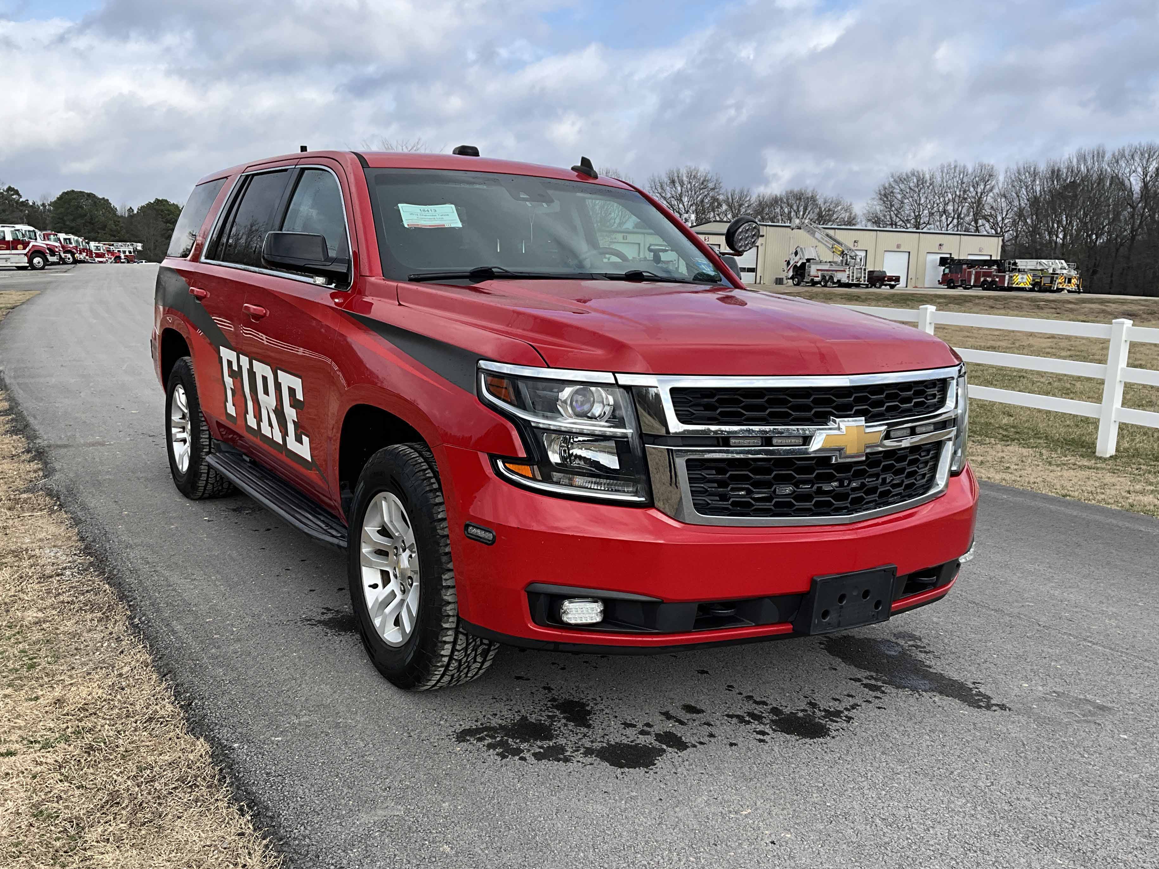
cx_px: 558
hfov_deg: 56.8
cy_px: 449
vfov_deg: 44.2
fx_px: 1071
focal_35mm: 32
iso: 25
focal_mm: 3
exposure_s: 1/1412
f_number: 1.8
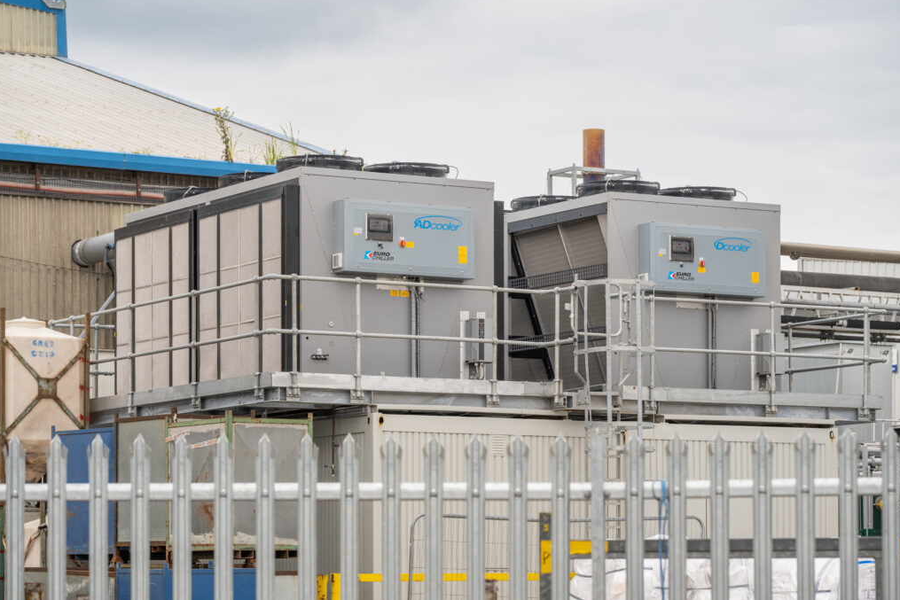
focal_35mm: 111
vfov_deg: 12.3
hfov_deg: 18.4
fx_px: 2775
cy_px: 298
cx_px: 450
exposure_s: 1/160
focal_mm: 110
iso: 200
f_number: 6.3
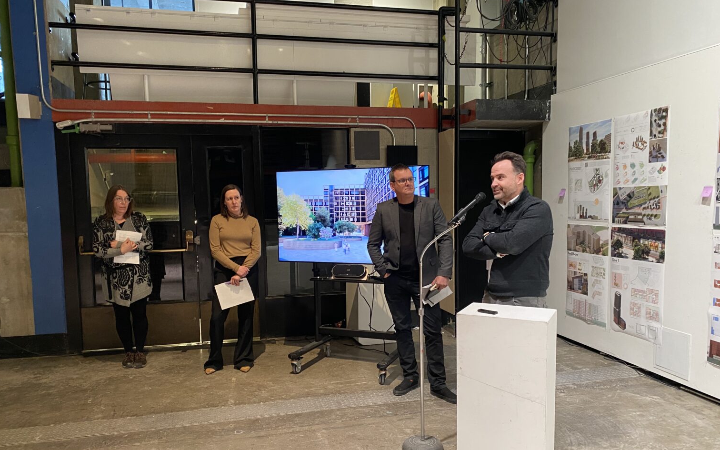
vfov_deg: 44.5
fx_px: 549
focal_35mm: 28
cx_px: 360
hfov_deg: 66.5
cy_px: 249
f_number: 1.8
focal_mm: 4.25
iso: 320
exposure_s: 1/60
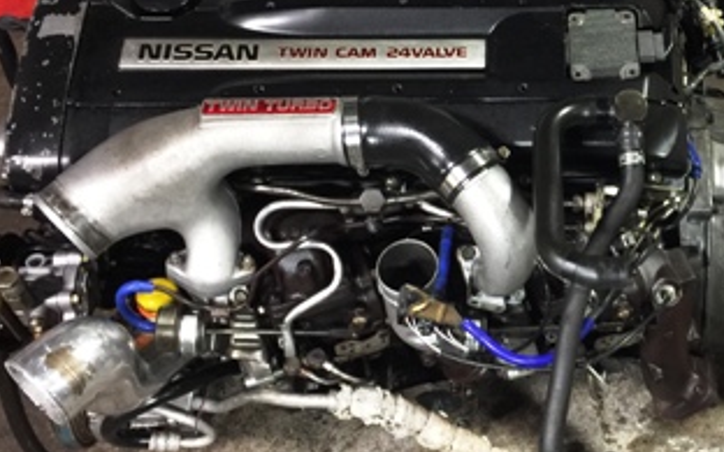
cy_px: 206
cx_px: 664
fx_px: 1243
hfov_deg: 30.9
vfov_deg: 20.6
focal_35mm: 63
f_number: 2.2
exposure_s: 1/4
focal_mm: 4.15
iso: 64
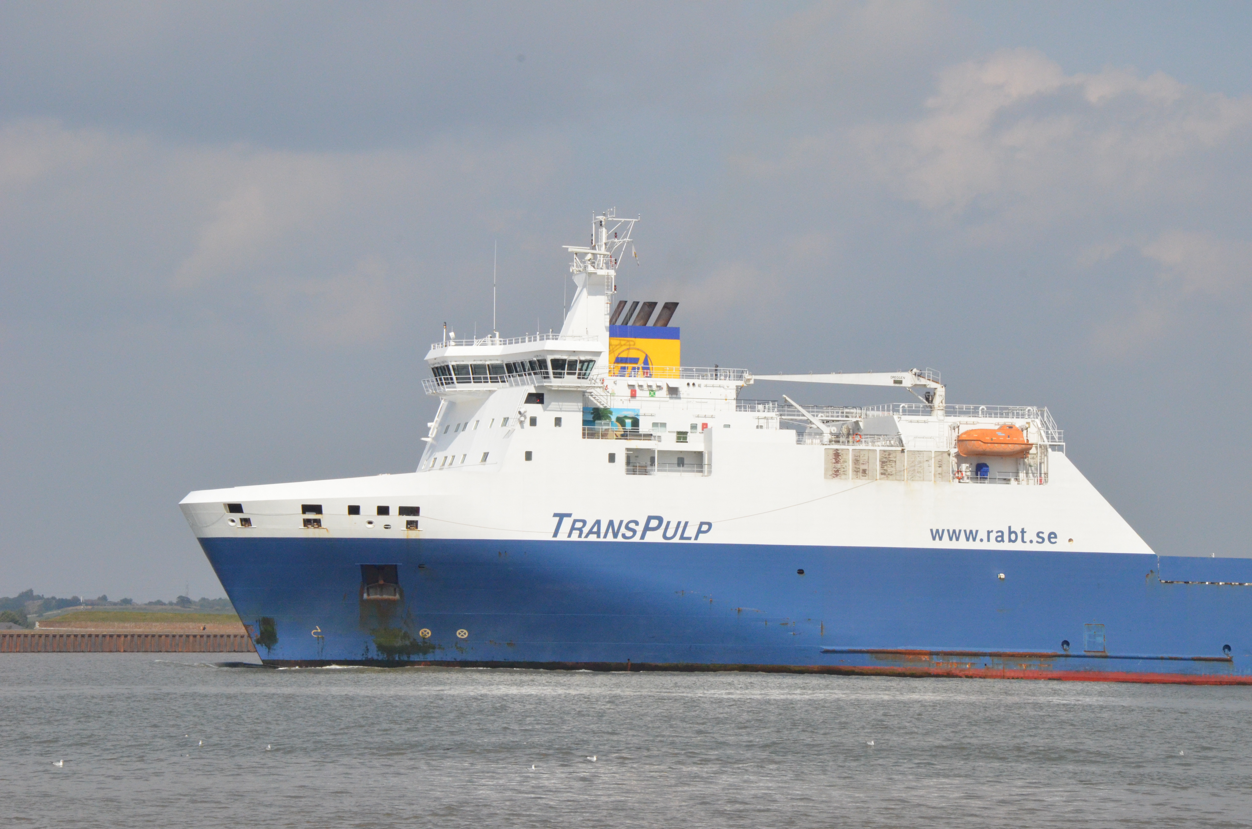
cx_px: 626
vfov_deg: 10.1
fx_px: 4685
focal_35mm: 135
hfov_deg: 15.2
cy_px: 414
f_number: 20
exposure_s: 1/1600
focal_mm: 90
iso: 2000
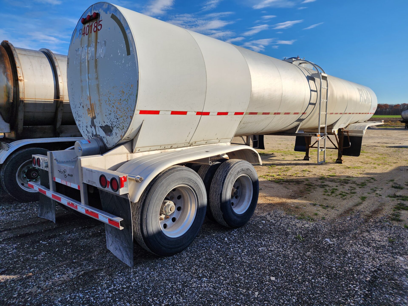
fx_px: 271
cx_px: 204
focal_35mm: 23
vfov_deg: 58.9
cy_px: 153
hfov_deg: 73.9
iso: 12
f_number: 1.8
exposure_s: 1/1189
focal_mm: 6.4
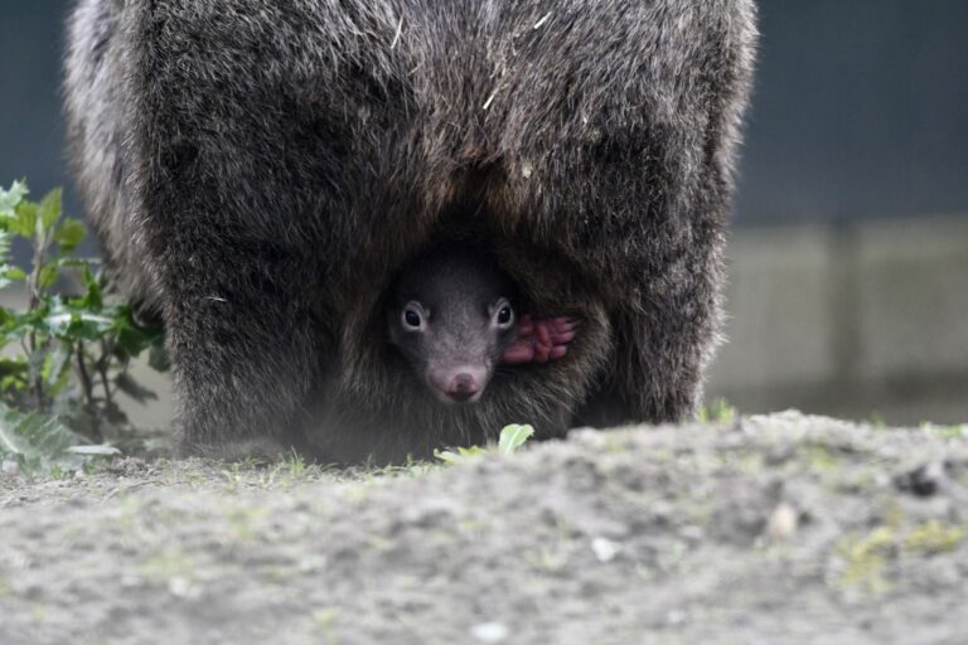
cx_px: 484
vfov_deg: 1.5
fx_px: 24198
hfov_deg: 2.3
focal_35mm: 900
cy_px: 322
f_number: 6.3
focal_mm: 600
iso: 1600
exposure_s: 1/800
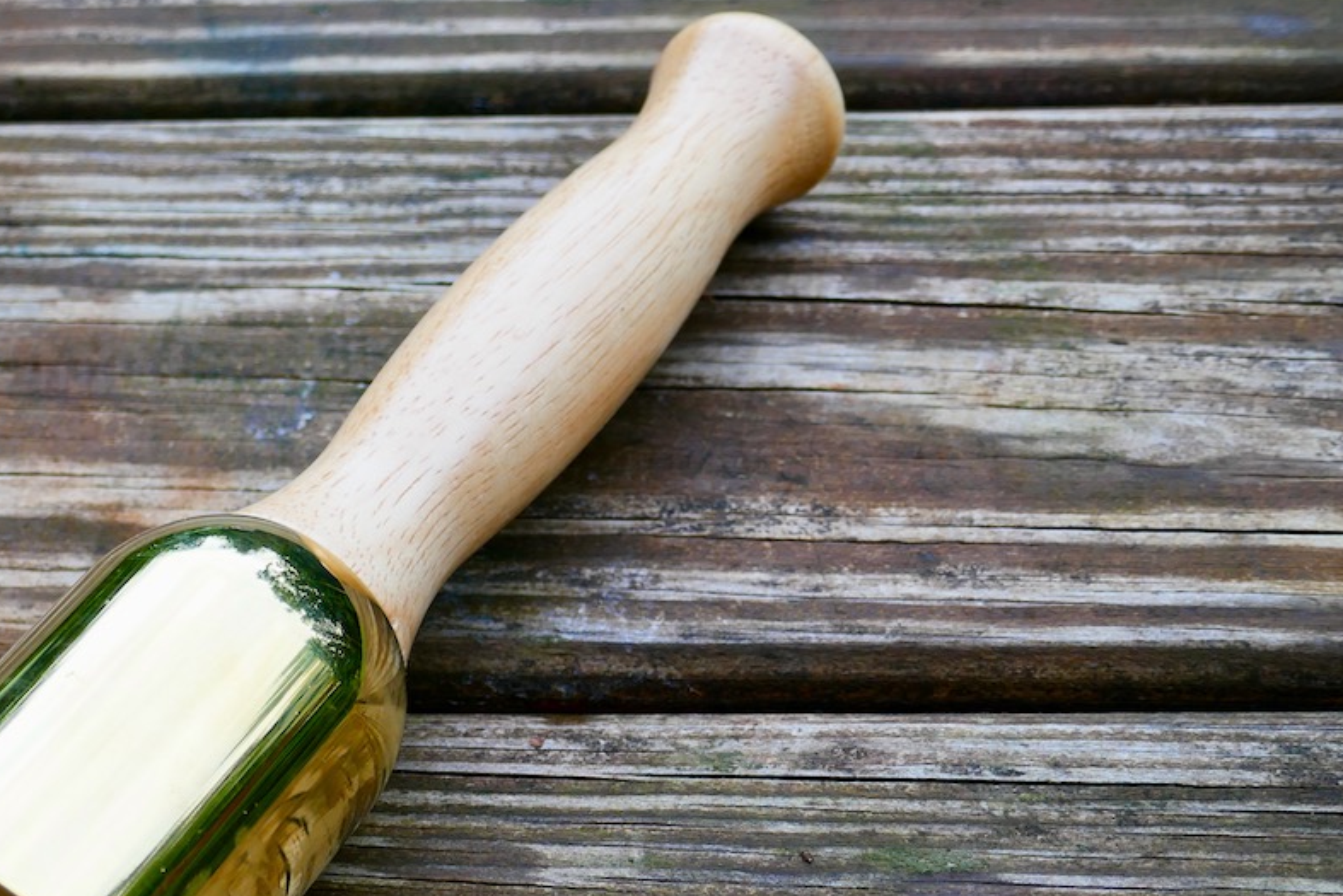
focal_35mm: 61
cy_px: 616
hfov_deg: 32.5
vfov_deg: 22.2
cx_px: 401
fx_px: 2276
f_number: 3.7
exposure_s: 1/250
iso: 125
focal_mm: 14.5
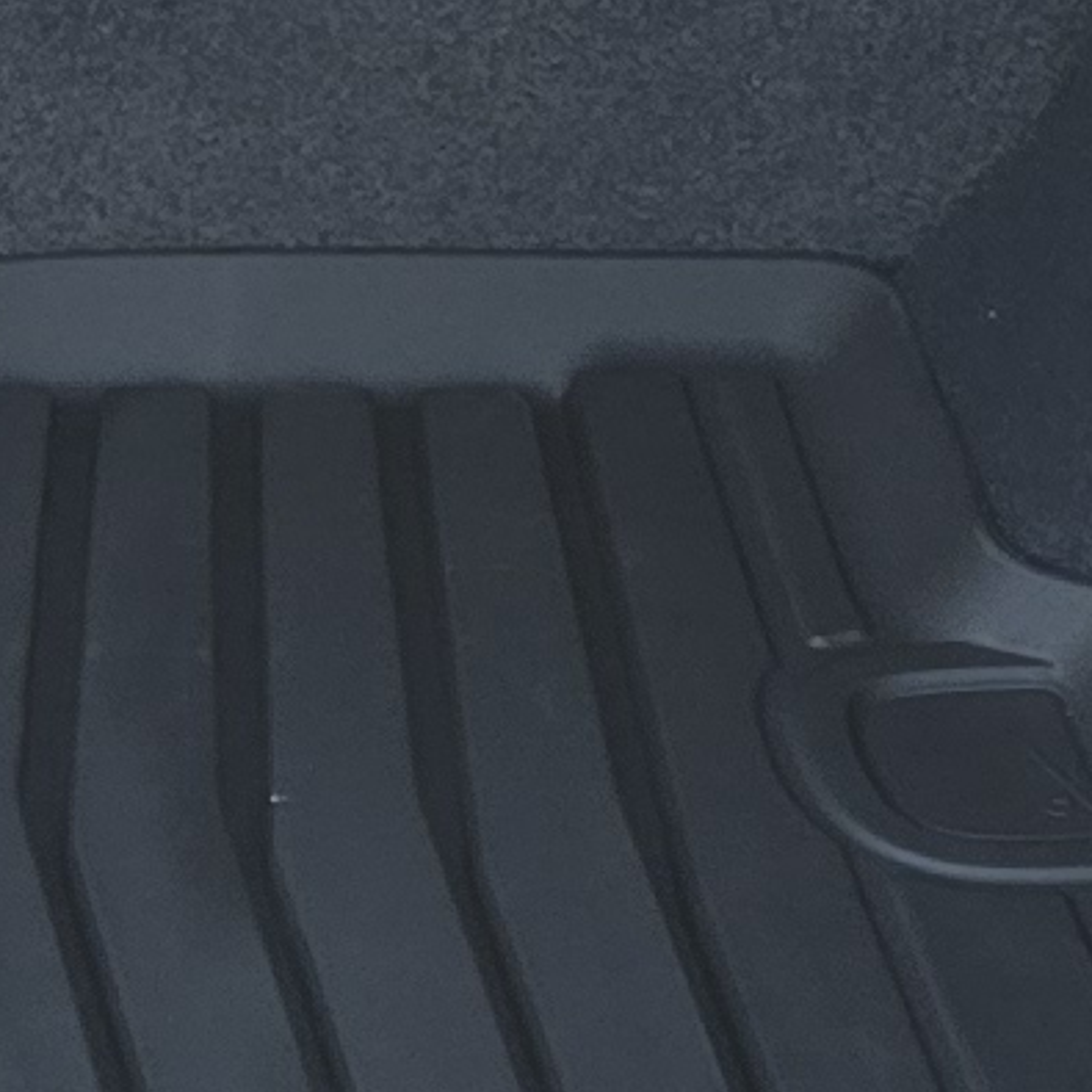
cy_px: 824
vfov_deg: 8.5
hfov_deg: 8.1
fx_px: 7352
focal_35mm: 206
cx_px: -1142
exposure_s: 1/180
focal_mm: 6.3
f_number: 1.7
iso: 32
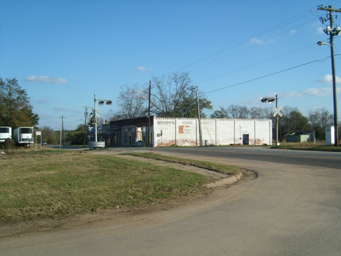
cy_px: 128
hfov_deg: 52.6
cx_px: 170
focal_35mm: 35
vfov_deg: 40.7
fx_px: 345
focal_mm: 5.8
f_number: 7.1
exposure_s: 1/296
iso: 50
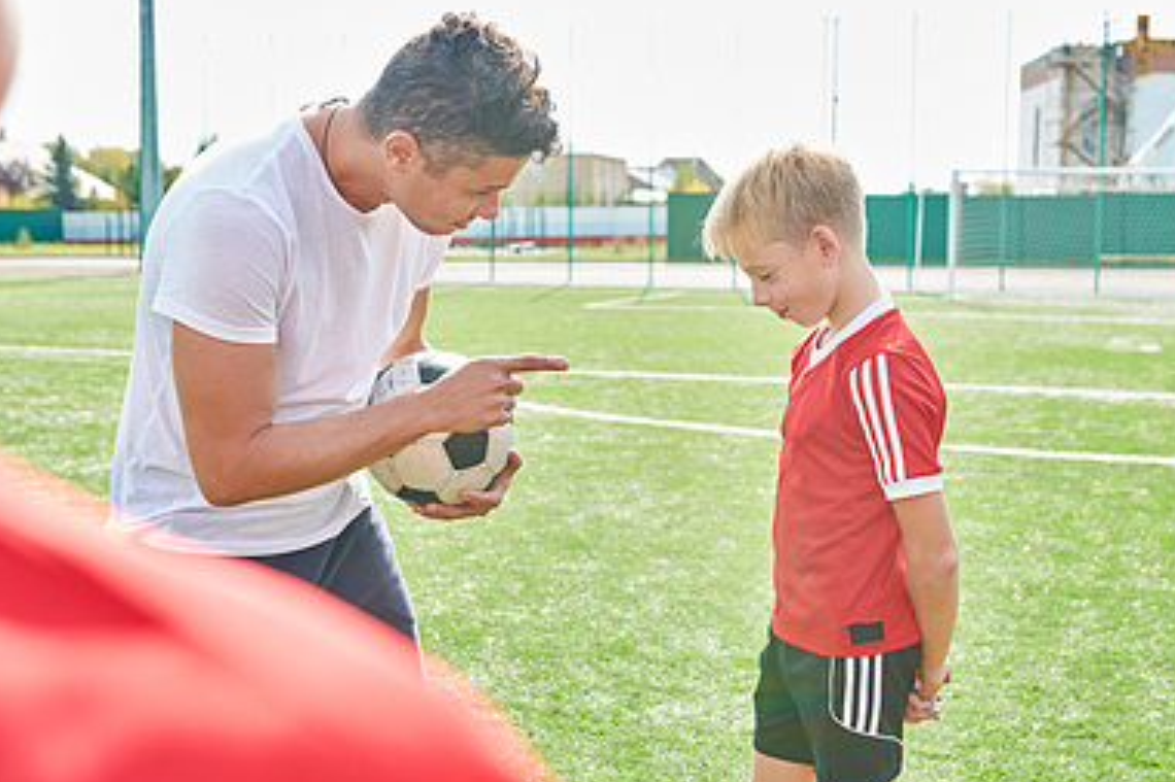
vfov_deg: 29.2
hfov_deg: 42.6
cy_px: 376
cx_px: 699
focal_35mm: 46
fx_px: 1501
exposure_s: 1/640
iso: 400
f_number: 5
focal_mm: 35
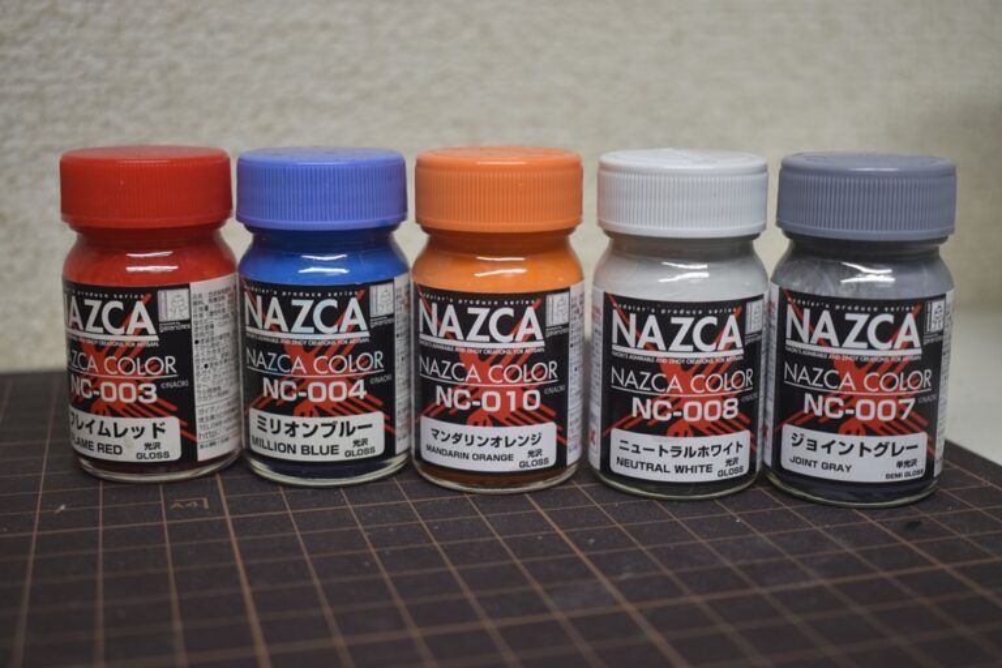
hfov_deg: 41.1
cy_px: 334
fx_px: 1336
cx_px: 501
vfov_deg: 28.1
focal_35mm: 48
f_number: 4.5
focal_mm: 32
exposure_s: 1/50
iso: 125
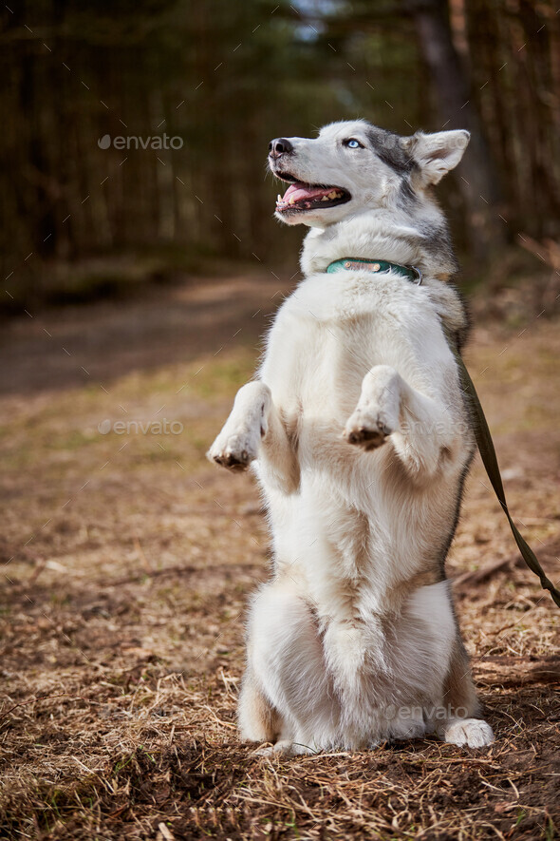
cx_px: 280
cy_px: 420
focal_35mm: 78
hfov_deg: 17.5
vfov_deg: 26.0
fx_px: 1820
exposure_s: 1/6400
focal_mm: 78
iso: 320
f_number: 3.2
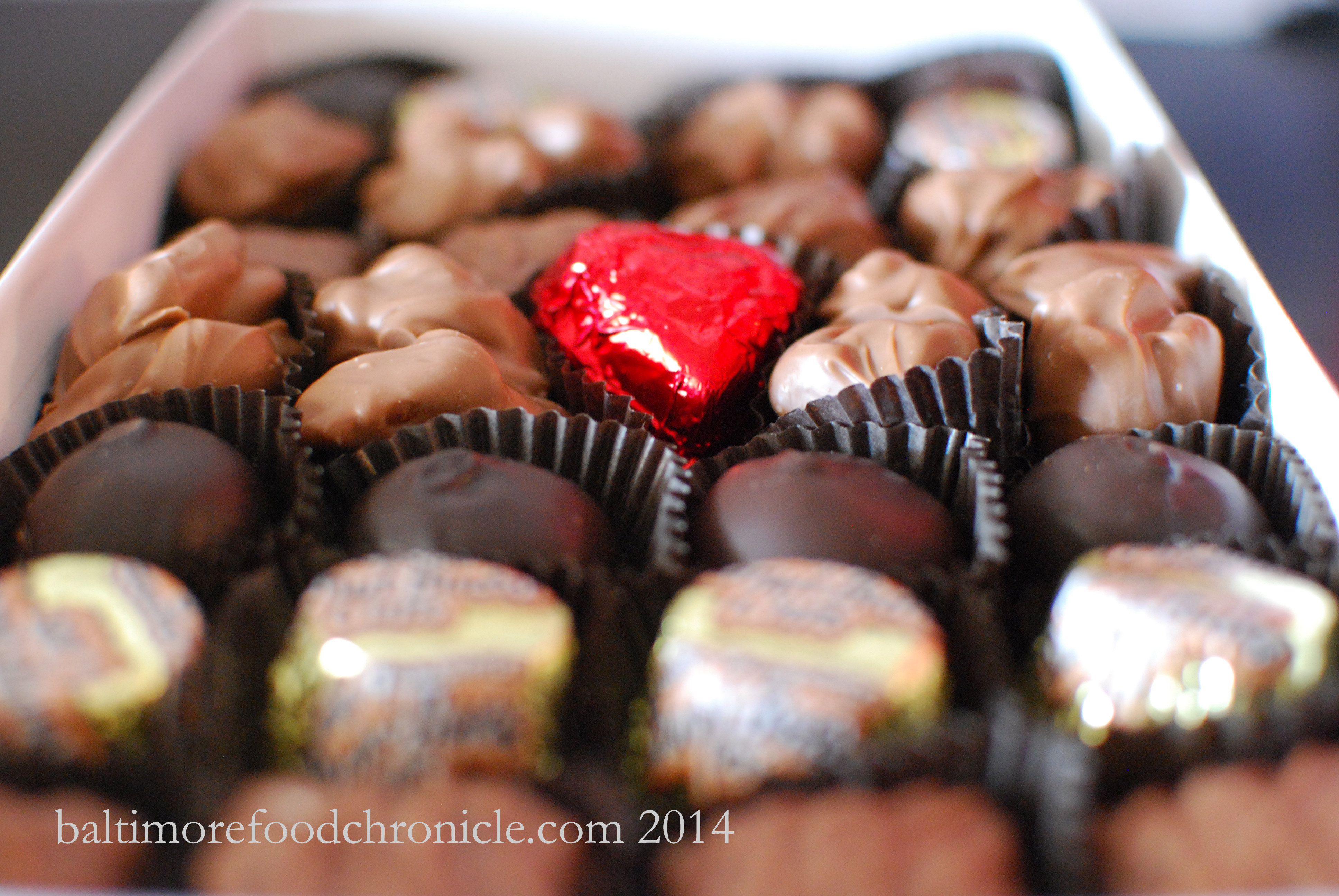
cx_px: 670
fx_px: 1955
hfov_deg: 37.8
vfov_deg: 25.8
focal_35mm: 52
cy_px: 448
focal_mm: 35
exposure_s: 1/30
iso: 1400
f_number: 2.8
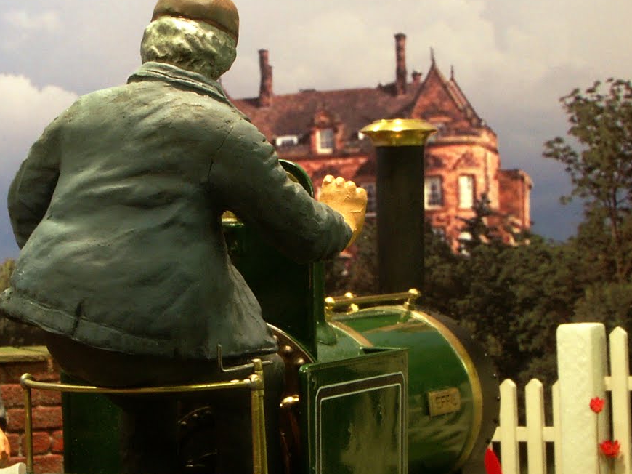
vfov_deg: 10.7
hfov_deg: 14.3
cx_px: 205
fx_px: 2519
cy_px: 345
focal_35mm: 138
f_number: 11
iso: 100
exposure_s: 1/5
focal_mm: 18.72
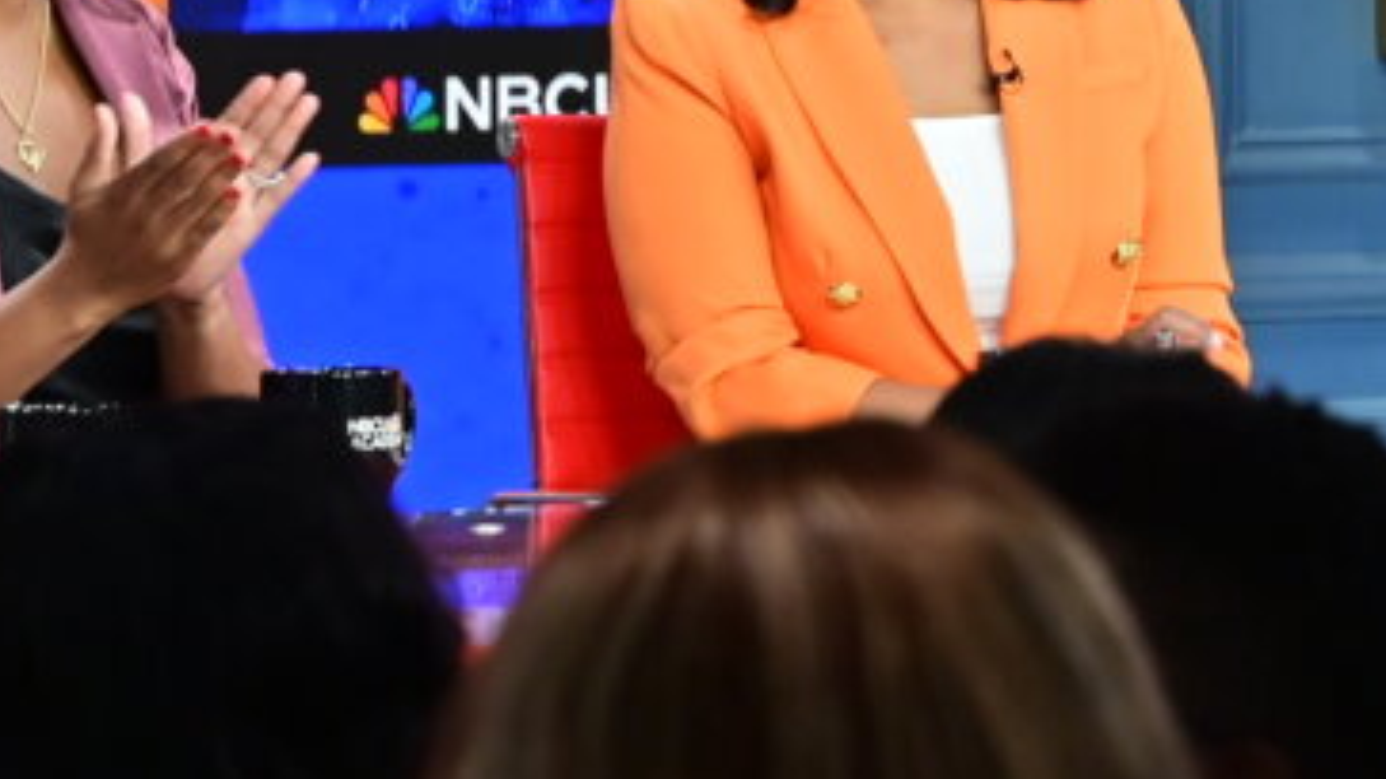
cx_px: 1867
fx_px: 14293
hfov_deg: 5.5
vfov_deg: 3.1
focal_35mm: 389
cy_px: -183
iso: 800
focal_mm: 75
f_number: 5
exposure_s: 1/80
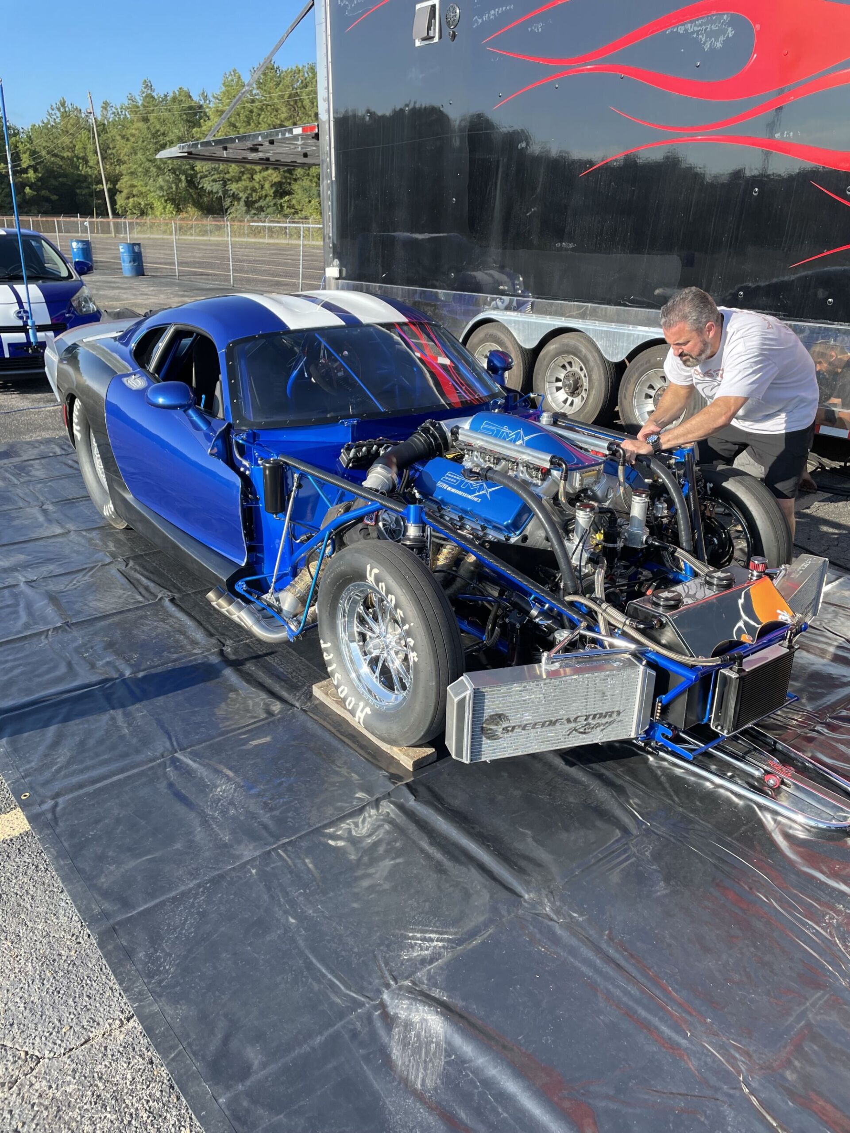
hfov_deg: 53.1
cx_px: 425
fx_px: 851
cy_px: 566
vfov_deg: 67.3
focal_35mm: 26
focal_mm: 4.2
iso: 32
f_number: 1.6
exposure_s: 1/1006
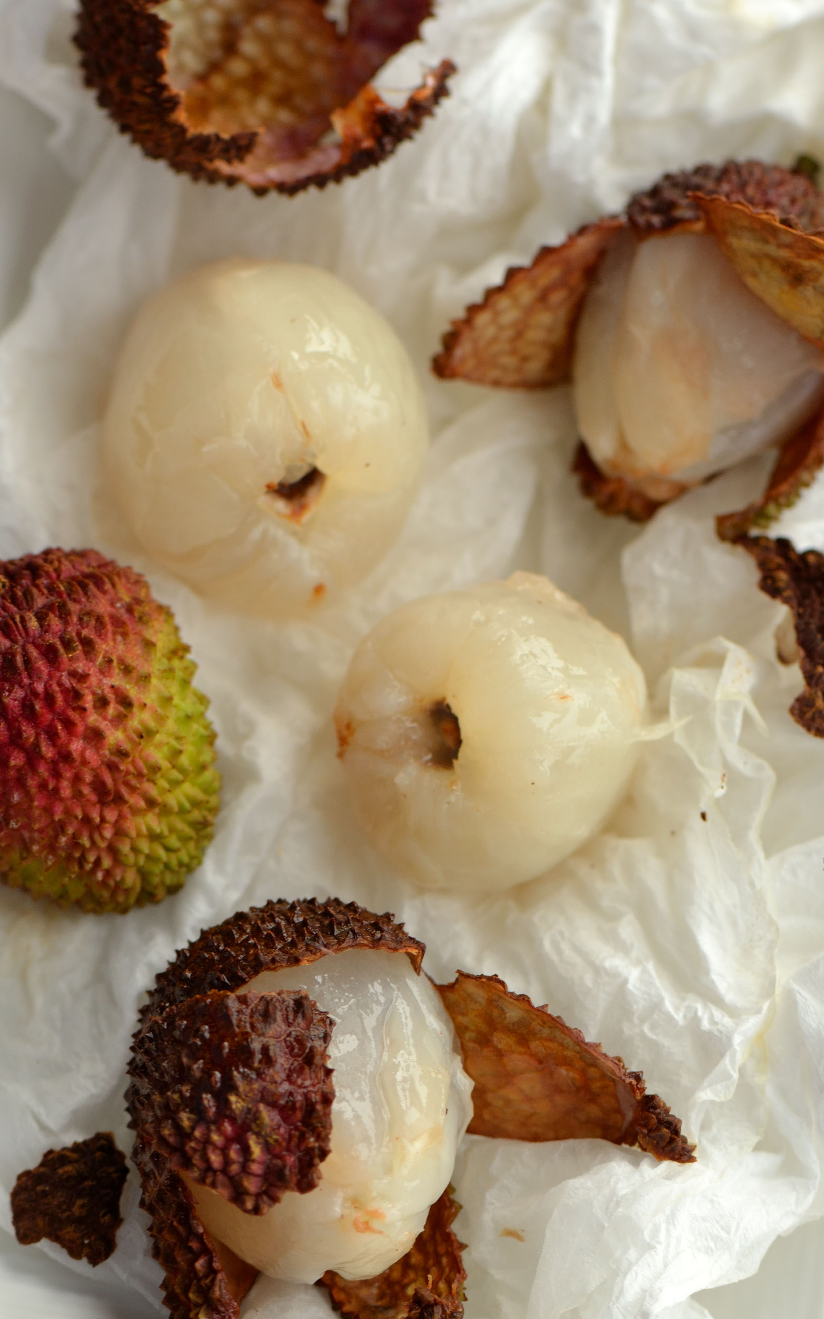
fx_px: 6596
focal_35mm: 184
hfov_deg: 7.1
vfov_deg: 11.4
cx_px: 377
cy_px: 664
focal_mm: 105
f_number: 6.3
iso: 200
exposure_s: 1/125
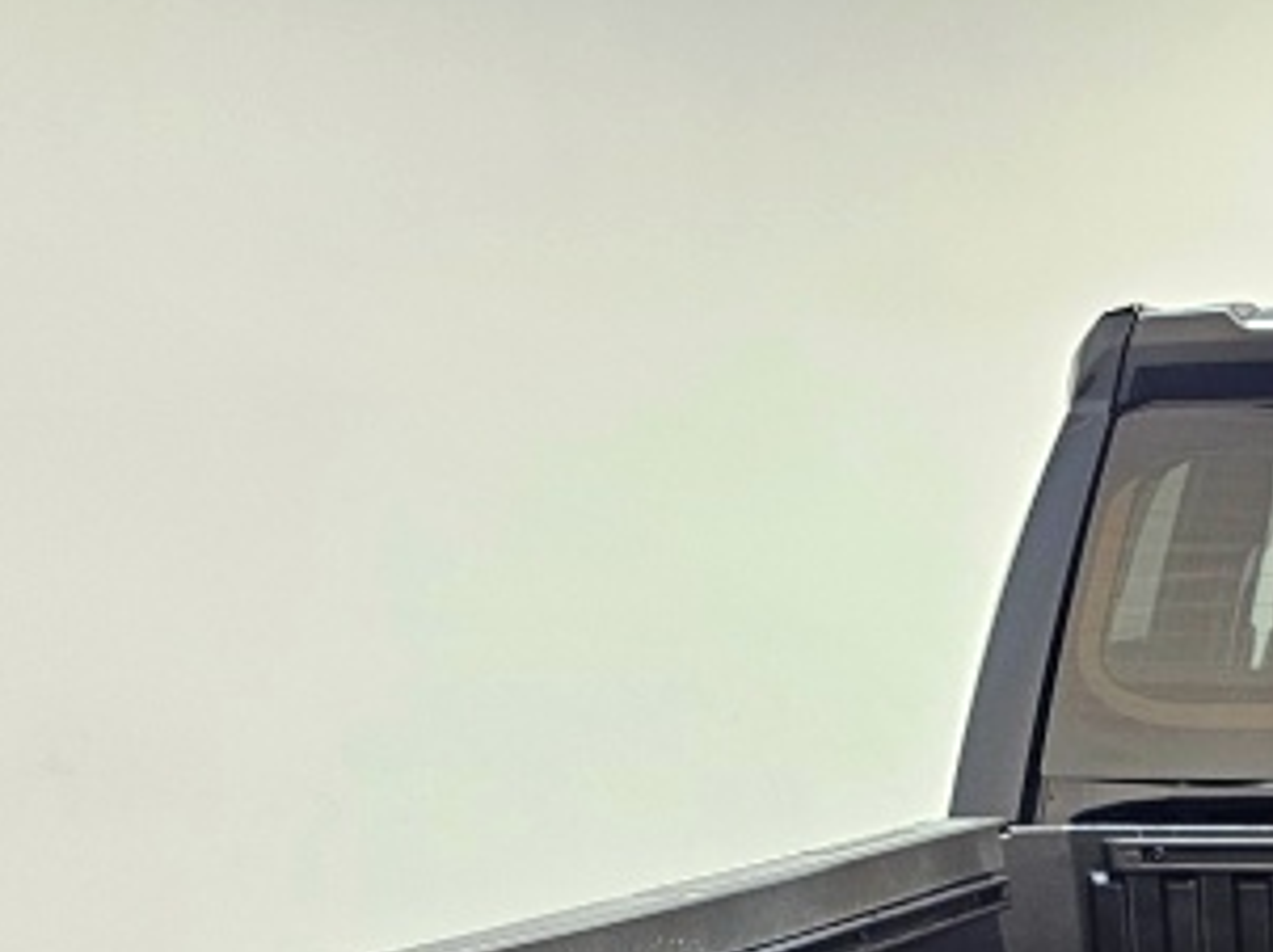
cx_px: 1758
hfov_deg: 21.9
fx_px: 2866
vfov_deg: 16.5
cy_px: 1575
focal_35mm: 78
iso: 640
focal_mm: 6.3
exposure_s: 1/30
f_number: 1.7
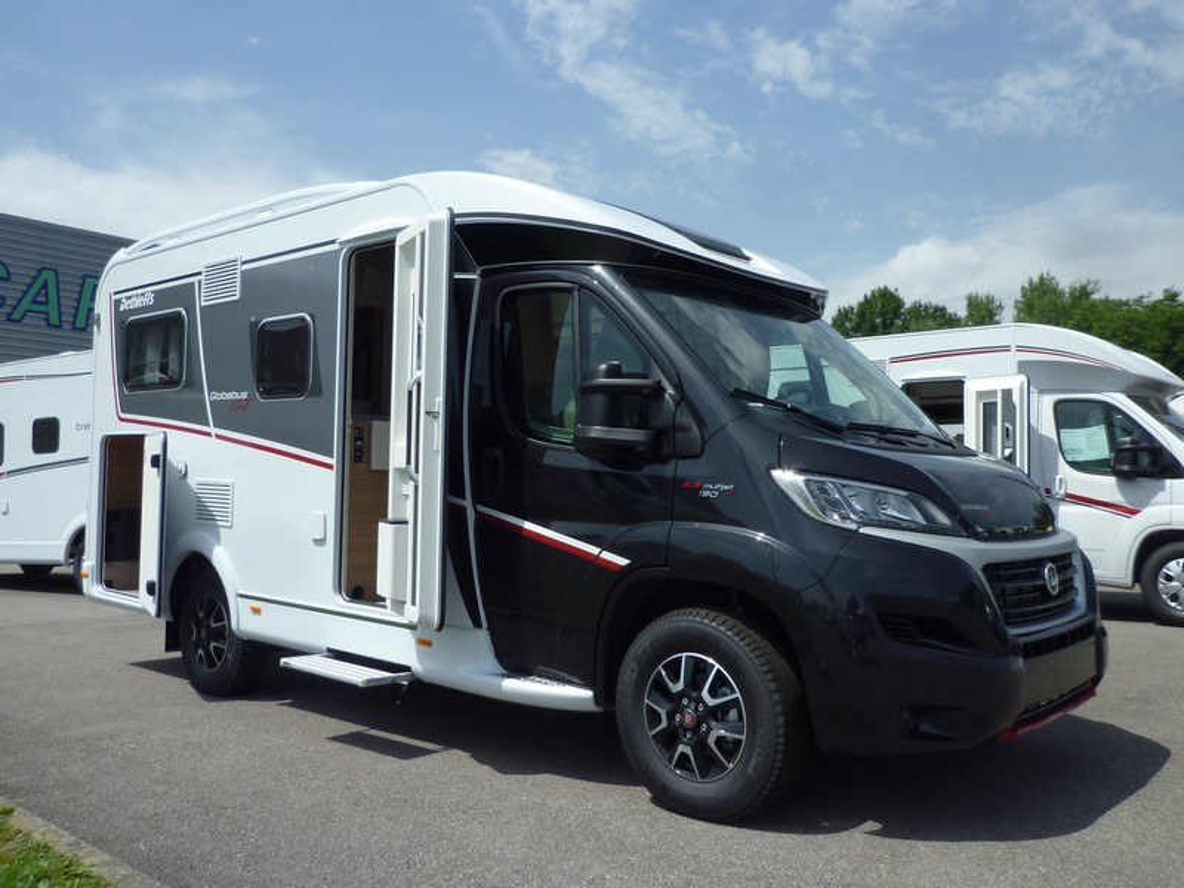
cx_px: 592
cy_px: 444
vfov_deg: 48.2
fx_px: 992
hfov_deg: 61.7
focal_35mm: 29
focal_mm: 4.4
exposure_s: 1/800
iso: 80
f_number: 4
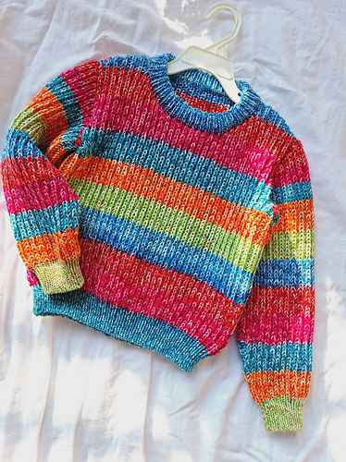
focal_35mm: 23
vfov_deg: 74.0
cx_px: 173
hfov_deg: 58.8
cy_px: 231
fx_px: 307
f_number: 1.8
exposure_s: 1/861
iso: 40
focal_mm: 5.54
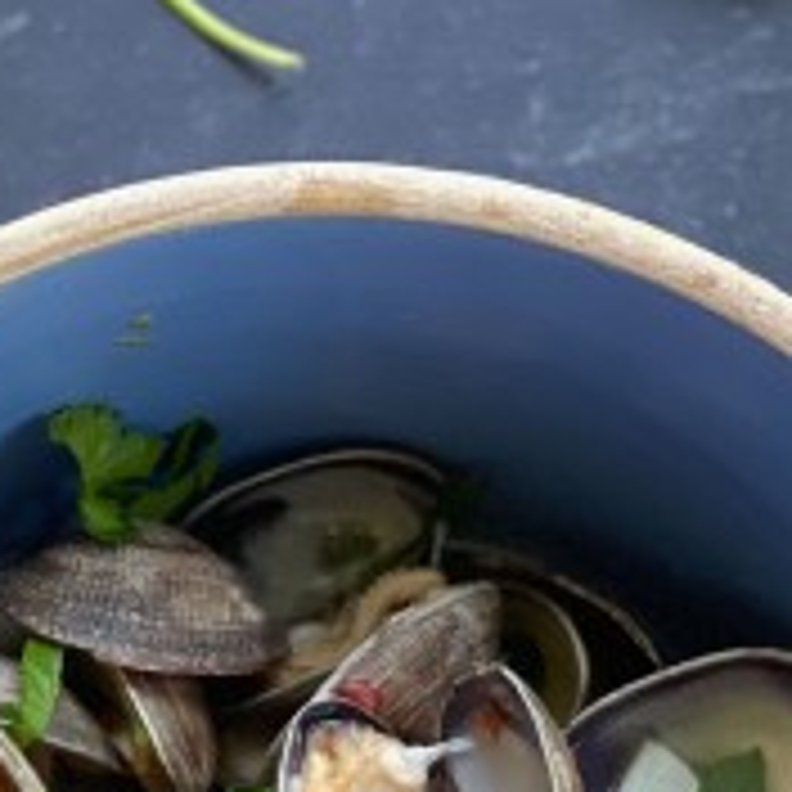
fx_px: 5410
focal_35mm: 209
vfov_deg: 8.3
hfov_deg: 8.3
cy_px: 806
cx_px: -117
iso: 200
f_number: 2.2
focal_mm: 7.5
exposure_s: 1/121
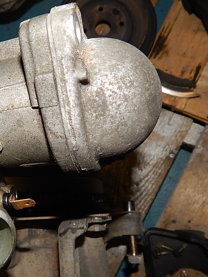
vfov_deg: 45.7
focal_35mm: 41
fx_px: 329
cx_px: 25
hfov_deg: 33.5
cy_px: 155
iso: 200
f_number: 6
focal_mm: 4
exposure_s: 1/30
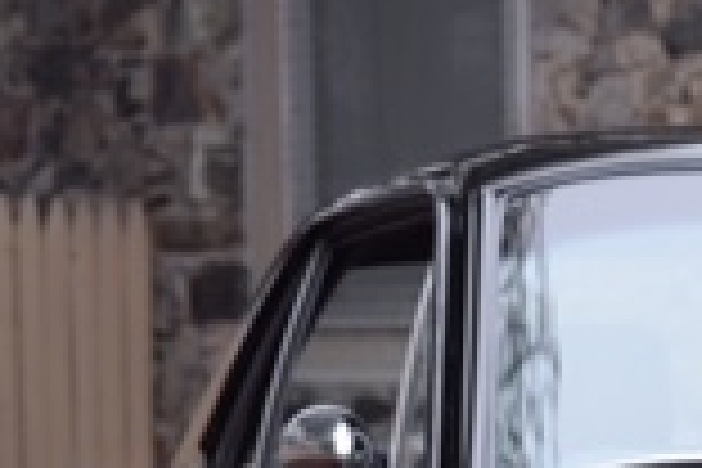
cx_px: 1426
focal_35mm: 205
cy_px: 891
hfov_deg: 9.4
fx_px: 3997
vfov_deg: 6.5
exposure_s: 1/3
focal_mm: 50
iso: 250
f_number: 5
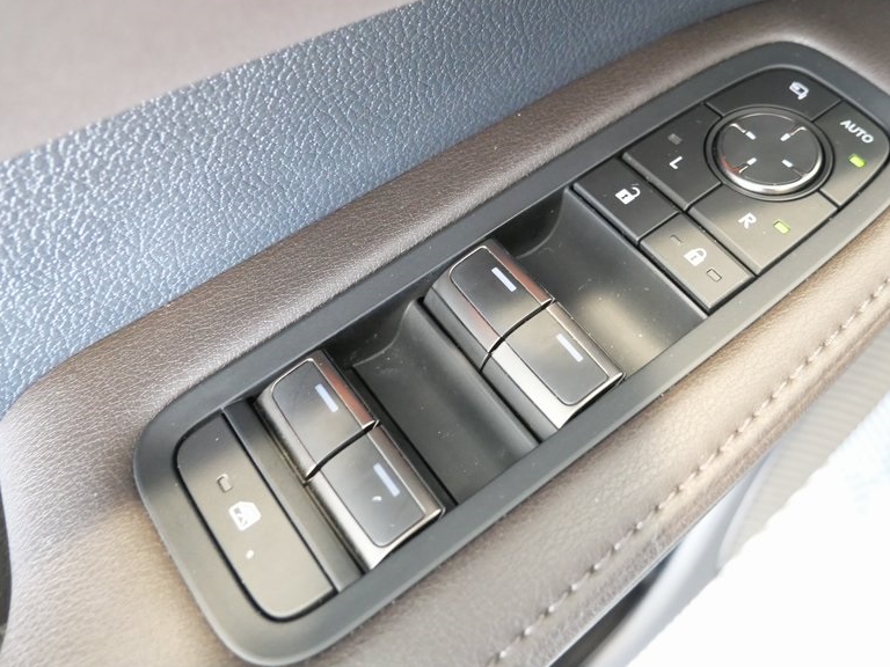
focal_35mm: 32
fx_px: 823
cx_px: 540
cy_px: 283
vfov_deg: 44.0
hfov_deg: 56.3
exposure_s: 1/10
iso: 3200
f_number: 3.5
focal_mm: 12
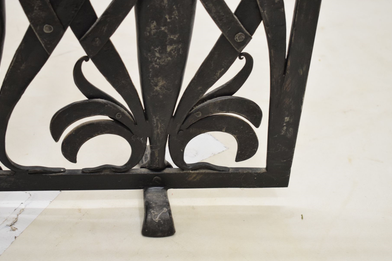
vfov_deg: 17.9
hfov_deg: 26.7
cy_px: 131
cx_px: 192
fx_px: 827
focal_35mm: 76
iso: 1600
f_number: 5.6
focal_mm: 46
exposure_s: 1/125
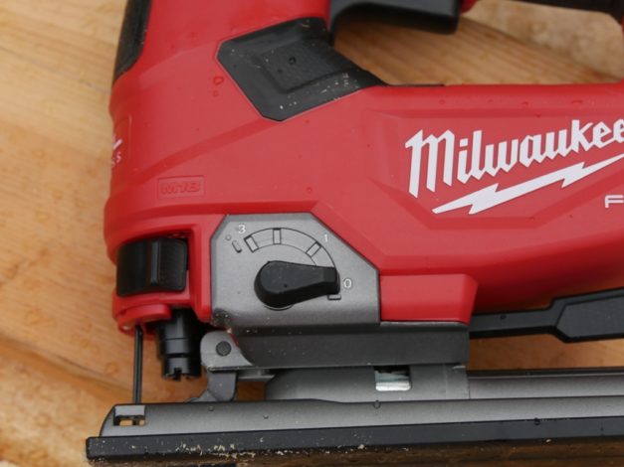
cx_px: 312
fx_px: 1442
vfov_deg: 18.4
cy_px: 234
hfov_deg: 24.4
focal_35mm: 80
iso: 800
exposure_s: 1/100
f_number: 4.7
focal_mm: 40
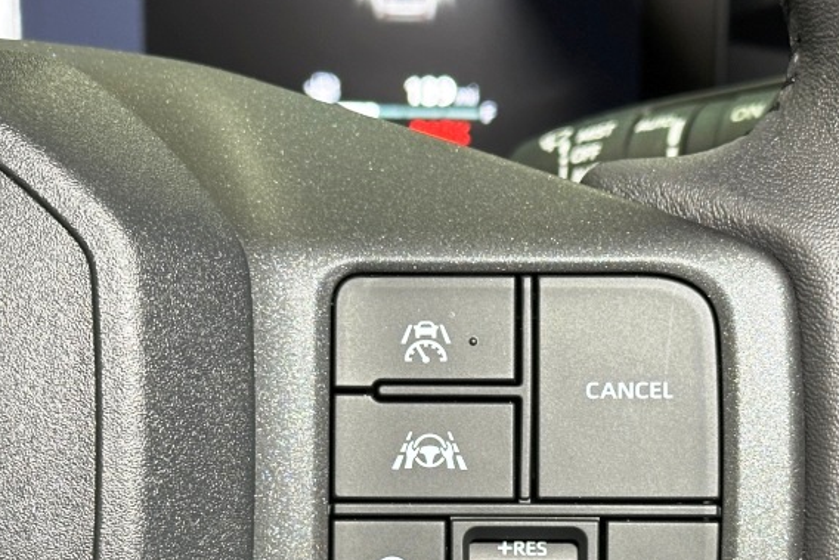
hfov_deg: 22.6
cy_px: 462
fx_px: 2098
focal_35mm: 90
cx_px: 505
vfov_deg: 15.1
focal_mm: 6.86
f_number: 1.78
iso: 320
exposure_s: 1/40
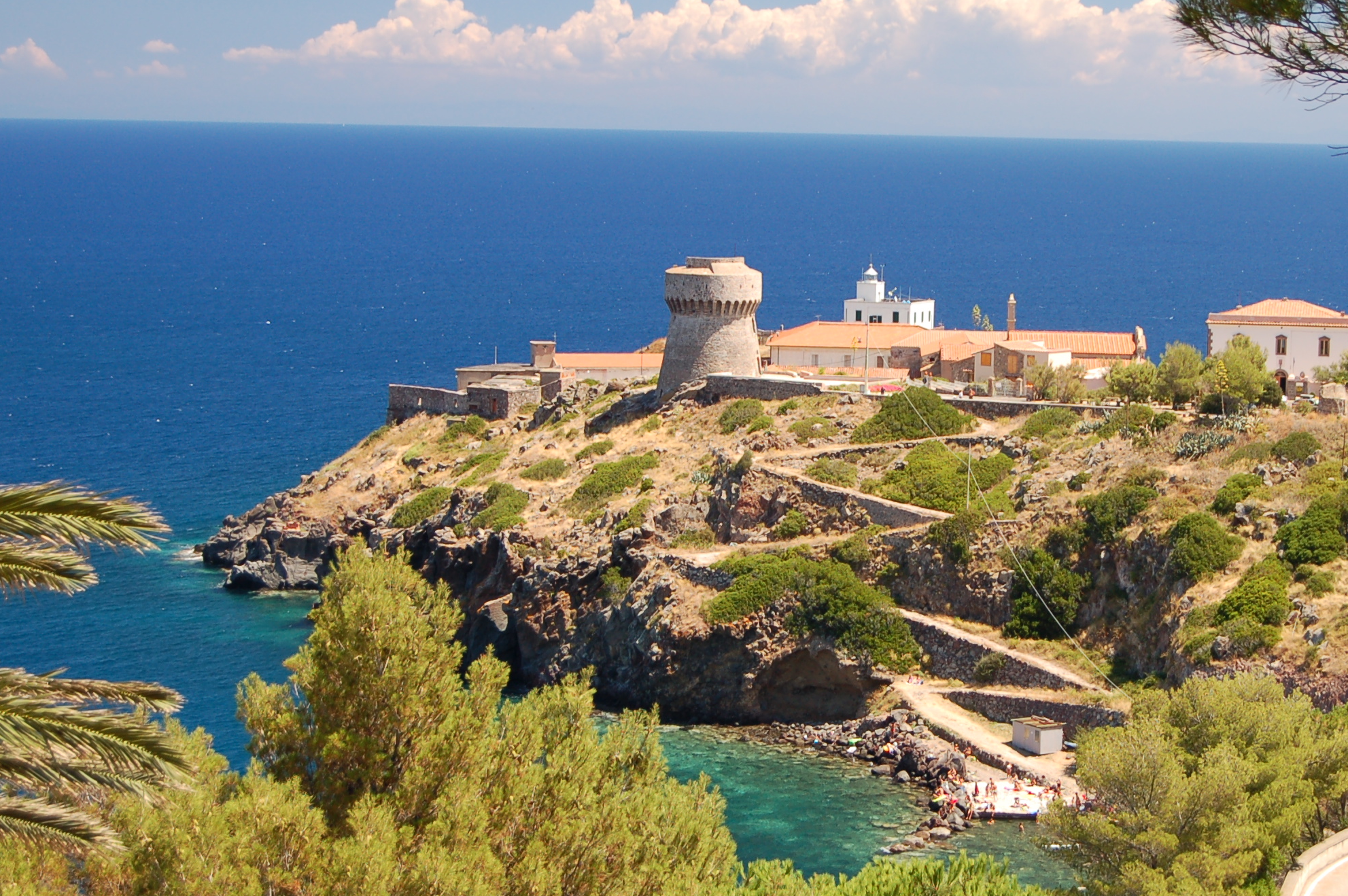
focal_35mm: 91
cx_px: 834
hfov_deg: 22.3
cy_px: 443
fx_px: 3405
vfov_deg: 15.0
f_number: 5.6
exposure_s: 1/125
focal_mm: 40
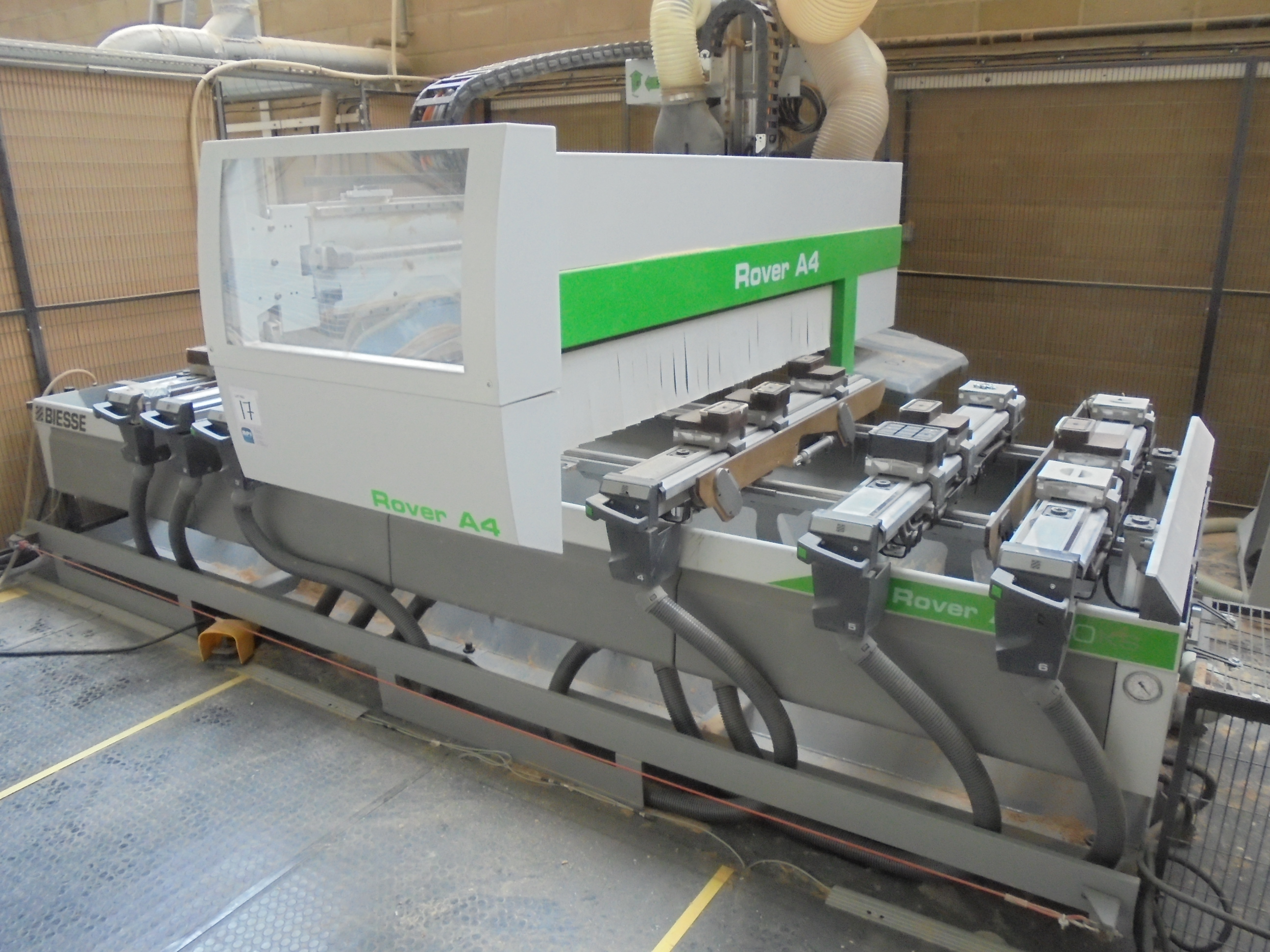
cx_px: 635
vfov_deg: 53.1
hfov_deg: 67.3
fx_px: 954
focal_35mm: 26
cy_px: 476
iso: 400
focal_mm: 4.6
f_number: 3.5
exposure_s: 1/30
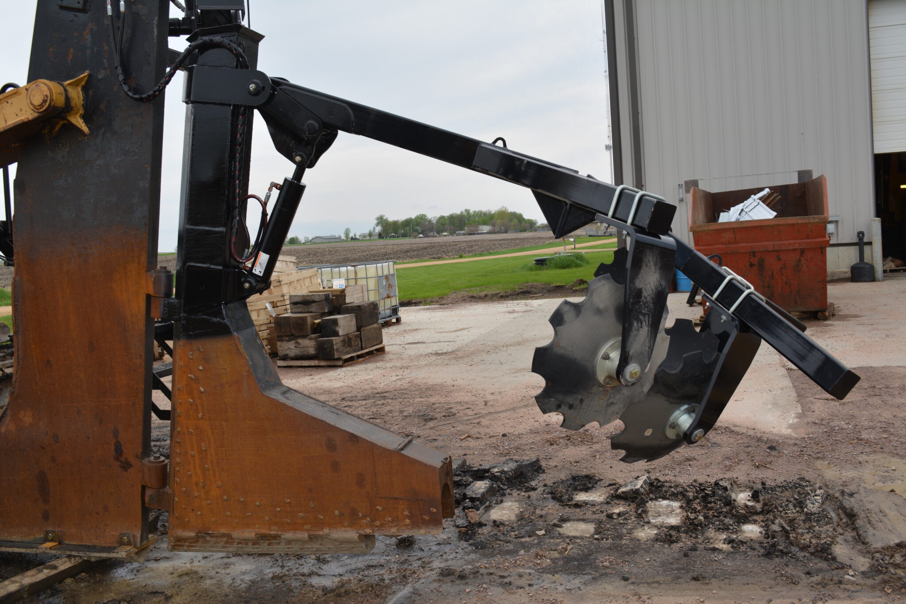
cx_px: 453
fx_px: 830
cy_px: 302
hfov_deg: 57.2
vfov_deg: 40.0
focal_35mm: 33
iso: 100
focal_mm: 22
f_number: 8
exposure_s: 1/200
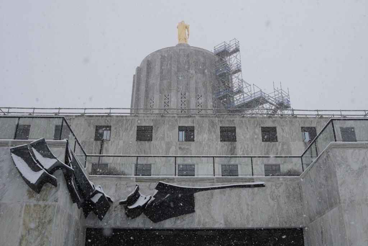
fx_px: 368
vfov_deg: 36.9
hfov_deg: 53.1
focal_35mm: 36
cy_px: 123
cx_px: 184
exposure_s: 1/2000
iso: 640
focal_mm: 24
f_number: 4
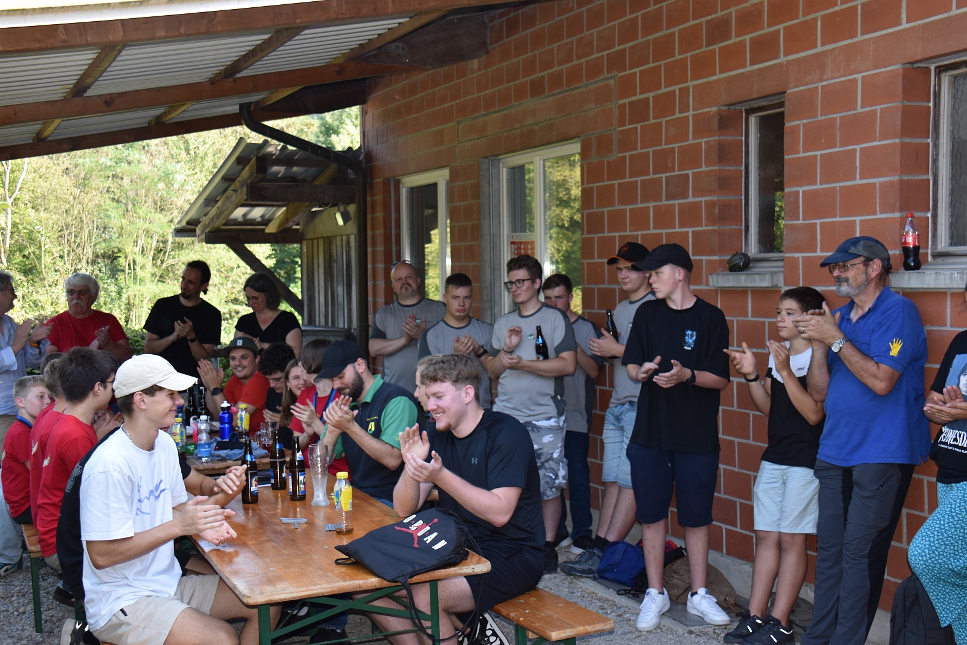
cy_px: 322
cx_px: 484
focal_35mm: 48
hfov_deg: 41.1
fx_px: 1289
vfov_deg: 28.1
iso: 220
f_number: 5.6
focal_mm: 32
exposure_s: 1/125
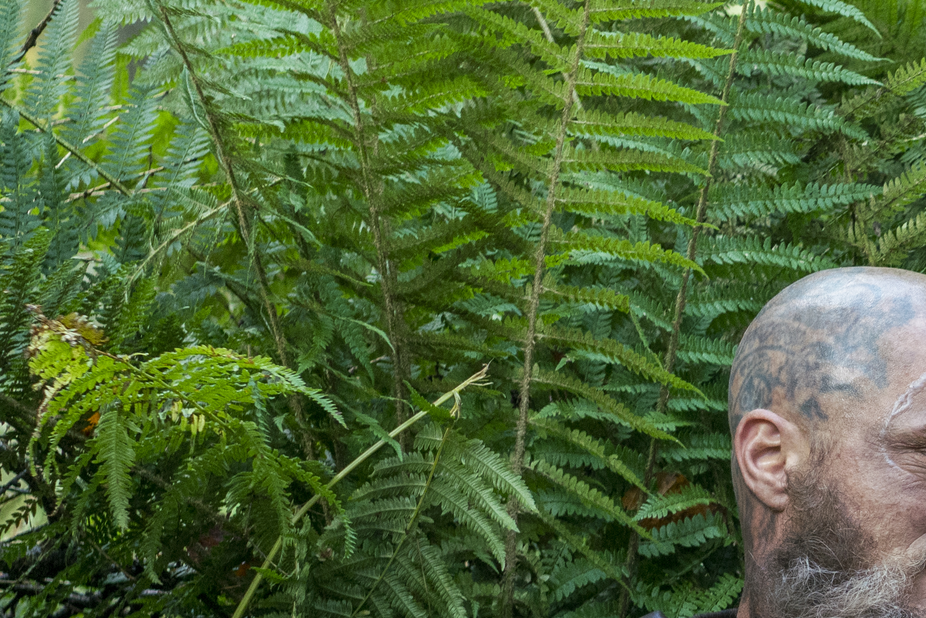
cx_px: 1542
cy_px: 1007
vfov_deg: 6.3
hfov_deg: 9.2
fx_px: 5557
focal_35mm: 216
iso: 2000
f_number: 3.2
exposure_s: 1/125
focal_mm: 55
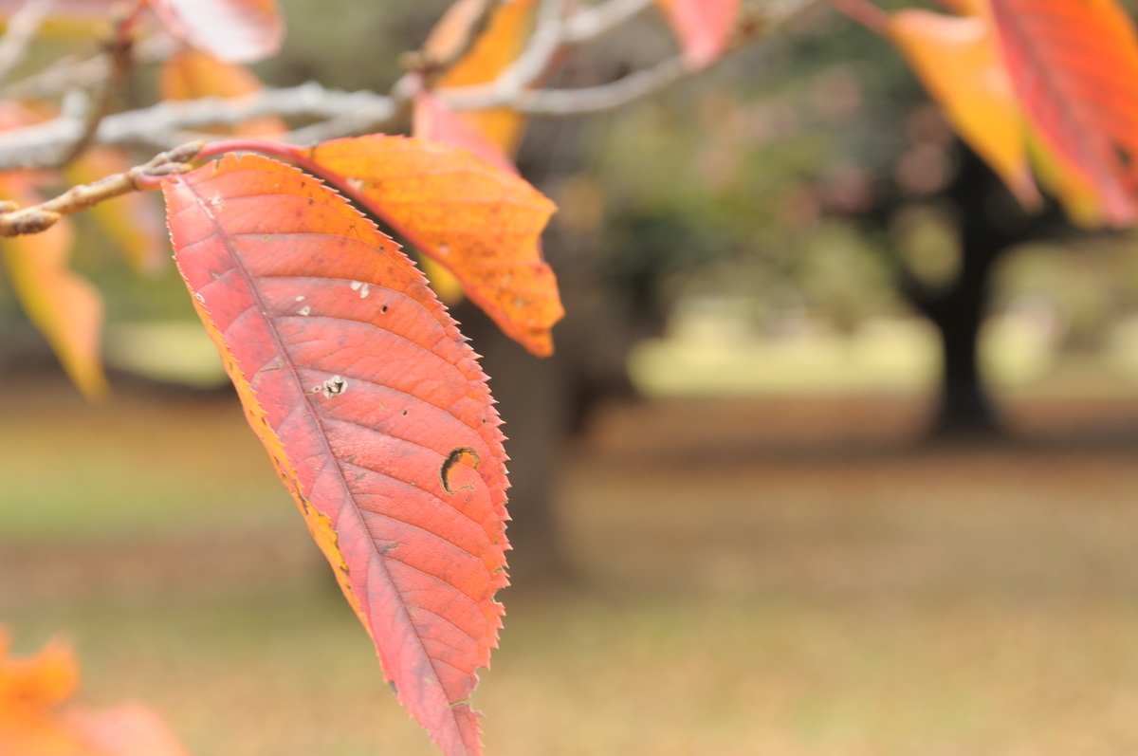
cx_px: 569
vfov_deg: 12.1
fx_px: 3552
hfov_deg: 18.2
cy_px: 378
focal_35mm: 112
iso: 200
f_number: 11
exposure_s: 1/13
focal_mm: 75
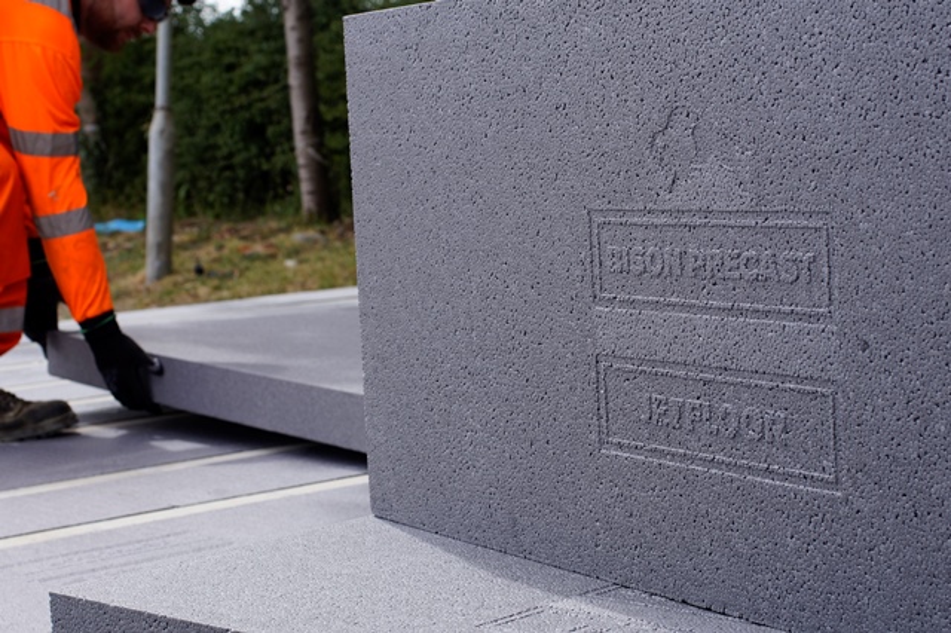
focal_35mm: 75
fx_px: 1980
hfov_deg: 27.0
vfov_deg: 18.2
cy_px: 316
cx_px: 476
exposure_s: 1/125
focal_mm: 50
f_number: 7.1
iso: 100
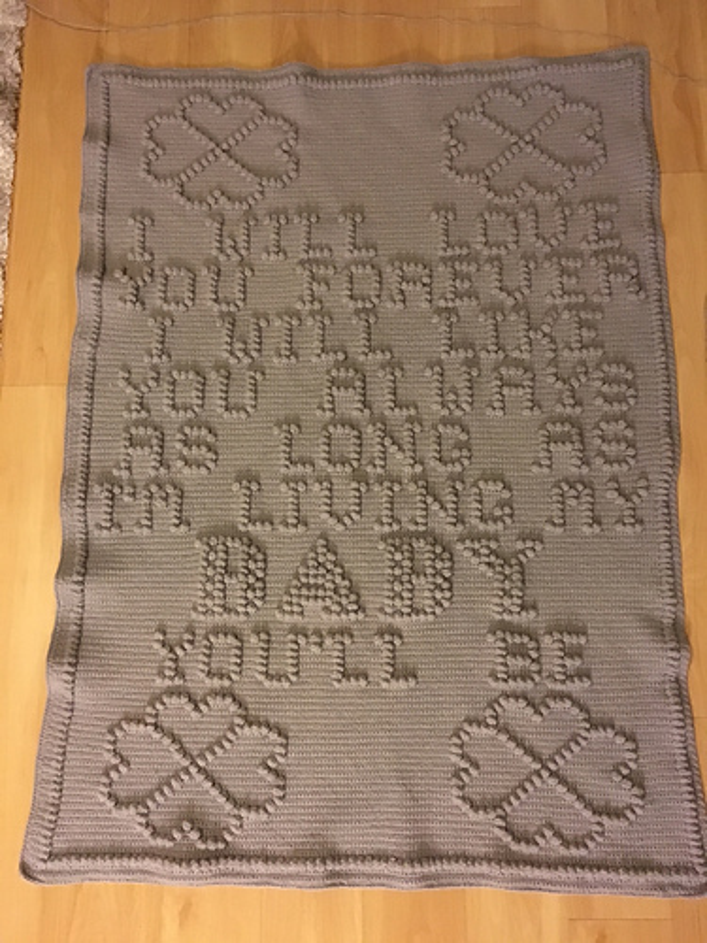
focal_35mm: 29
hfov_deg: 48.2
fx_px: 790
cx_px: 354
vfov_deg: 61.7
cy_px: 472
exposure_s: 1/15
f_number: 2.2
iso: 400
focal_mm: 4.15
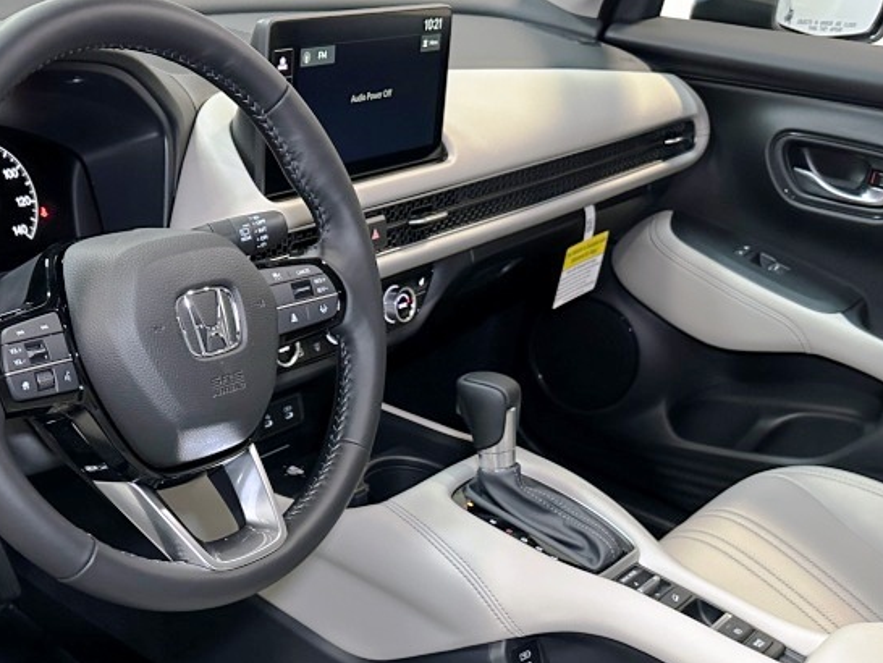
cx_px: 267
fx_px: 1148
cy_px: 514
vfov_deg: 31.5
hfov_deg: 41.3
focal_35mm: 45
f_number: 1.78
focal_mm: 6.86
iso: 640
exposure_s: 1/40
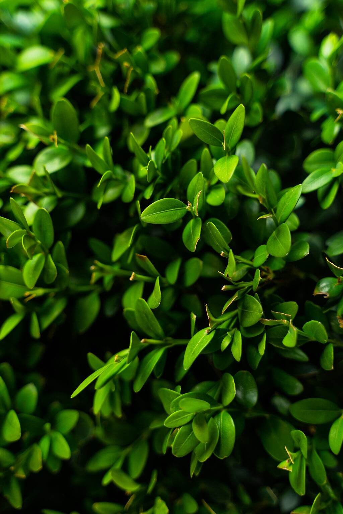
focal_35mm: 75
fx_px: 1072
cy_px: 257
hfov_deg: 18.2
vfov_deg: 27.0
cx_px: 172
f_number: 3.5
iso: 640
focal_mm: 75
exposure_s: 1/250
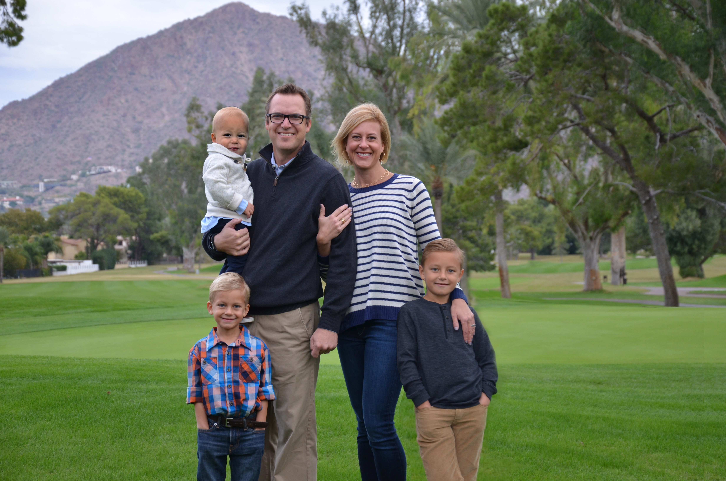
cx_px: 363
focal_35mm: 99
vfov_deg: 13.8
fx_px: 1992
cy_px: 240
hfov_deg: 20.7
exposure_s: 1/320
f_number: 5.3
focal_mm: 66
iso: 400
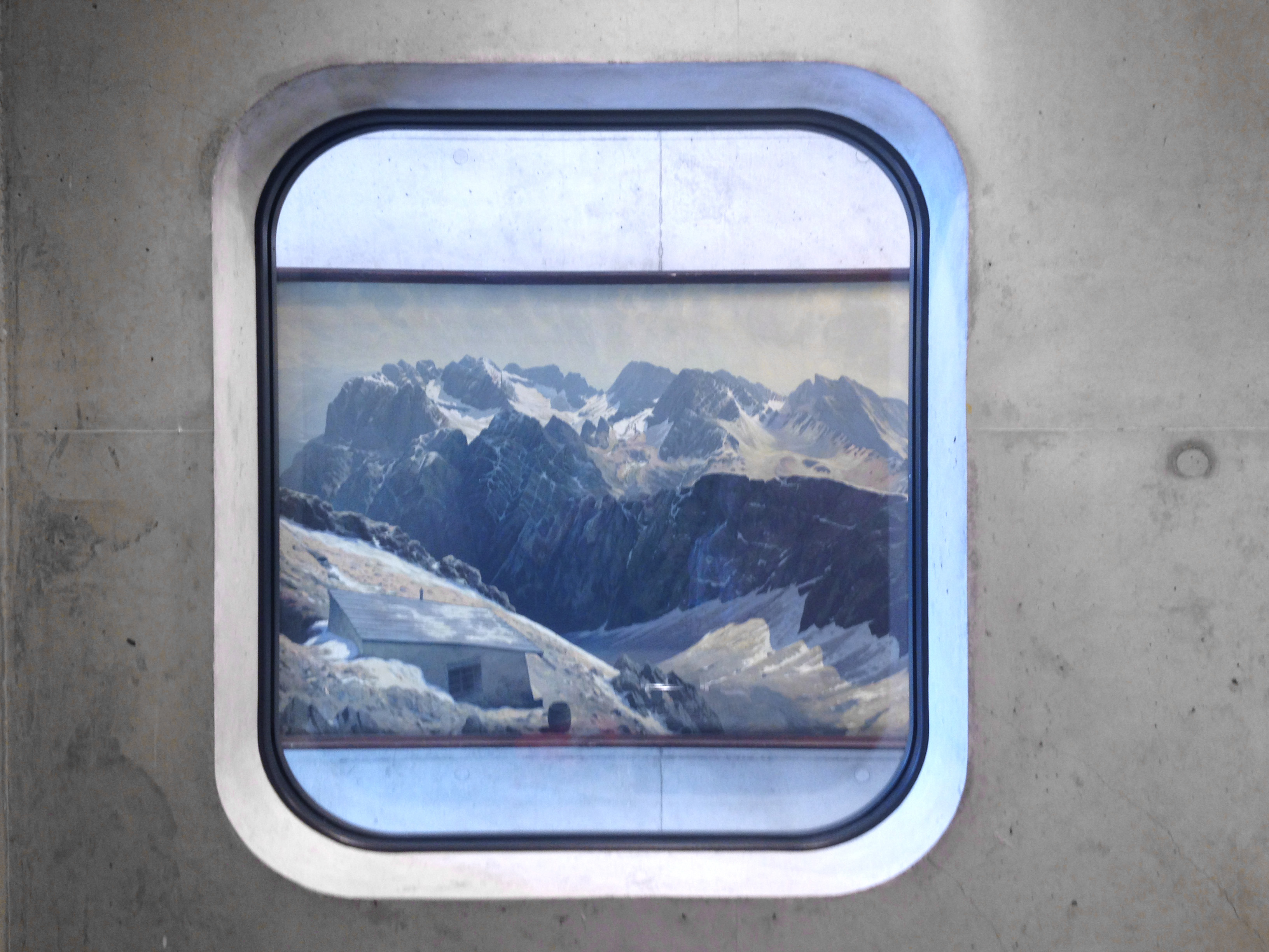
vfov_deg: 40.7
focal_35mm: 35
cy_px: 476
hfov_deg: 52.6
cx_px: 634
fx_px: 1283
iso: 64
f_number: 2.4
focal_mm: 4.28
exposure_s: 1/20
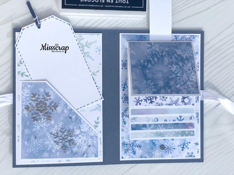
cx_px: 117
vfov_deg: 28.0
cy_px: 88
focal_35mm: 52
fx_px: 352
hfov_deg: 36.8
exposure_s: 1/842
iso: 16
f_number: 2.4
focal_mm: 6
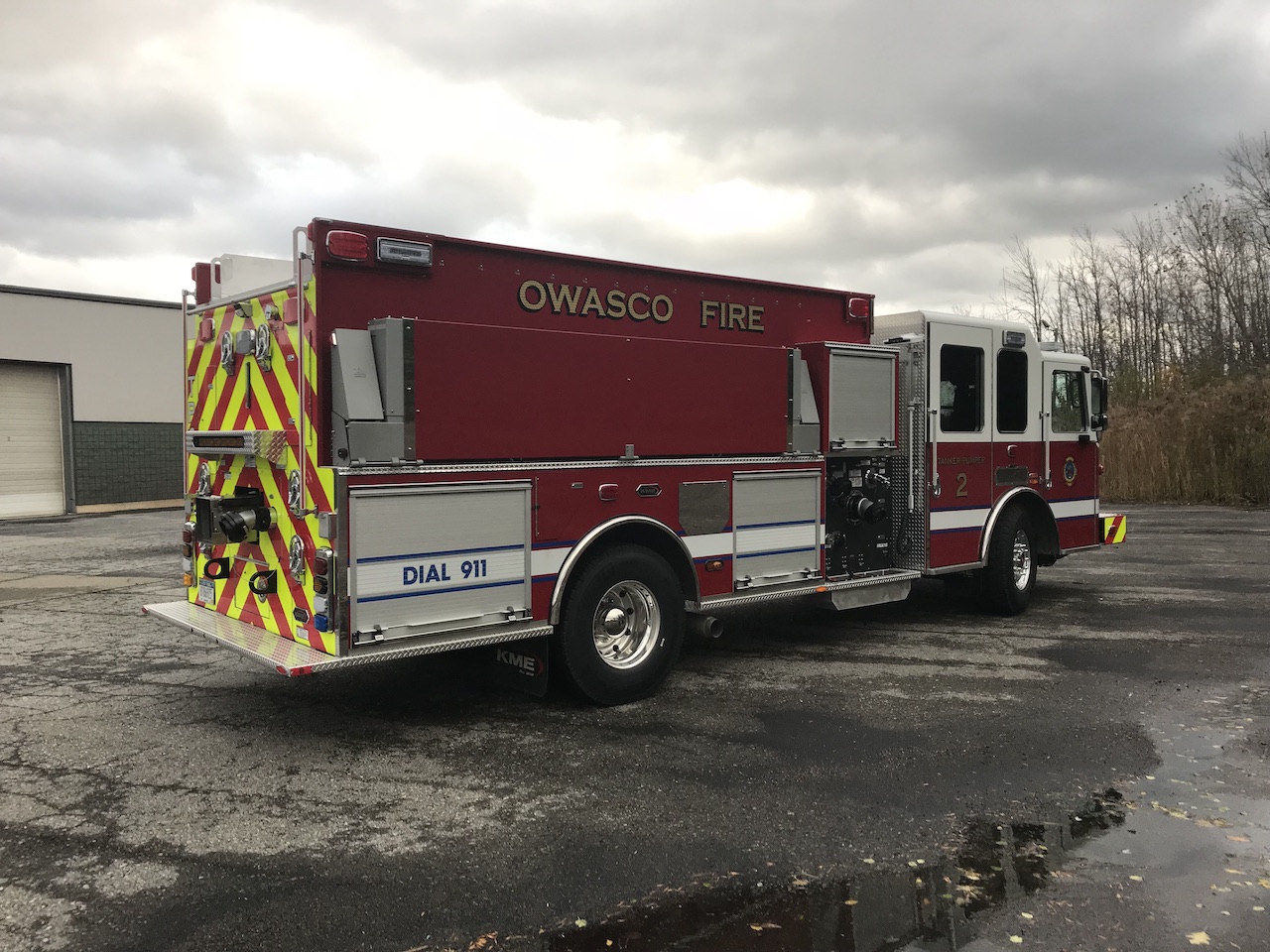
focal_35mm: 28
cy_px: 476
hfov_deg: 63.4
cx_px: 635
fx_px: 1027
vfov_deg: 49.7
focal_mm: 3.99
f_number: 1.8
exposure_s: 1/120
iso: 32
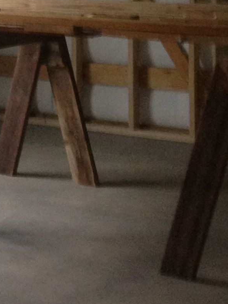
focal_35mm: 145
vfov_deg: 13.4
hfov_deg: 9.8
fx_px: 1273
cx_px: -169
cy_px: 7
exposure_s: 1/20
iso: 200
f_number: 2.4
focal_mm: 4.28
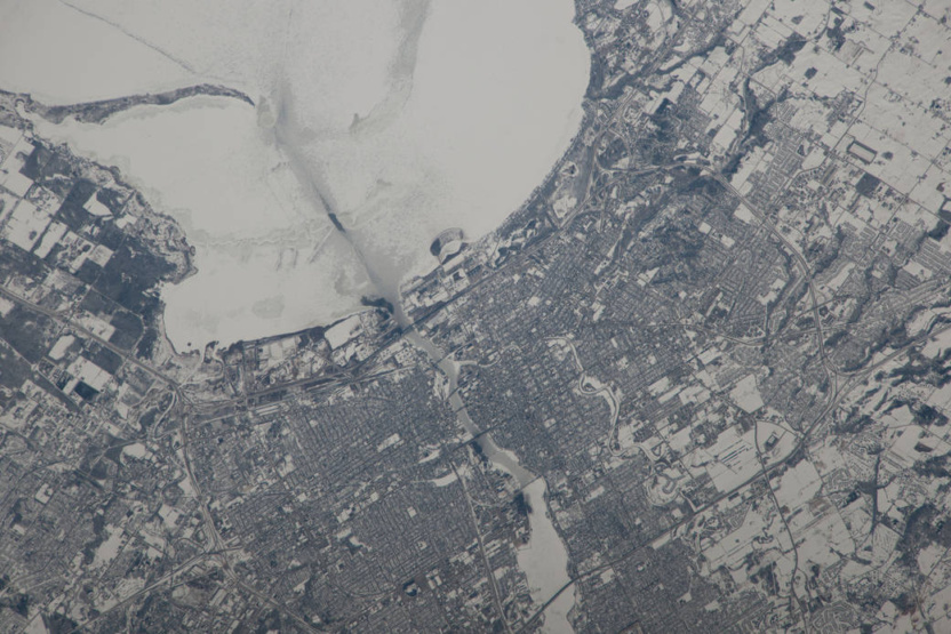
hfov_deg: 2.1
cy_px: 317
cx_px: 476
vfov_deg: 1.4
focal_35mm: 1000
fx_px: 26419
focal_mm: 1000
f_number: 6.7
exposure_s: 1/1600
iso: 200
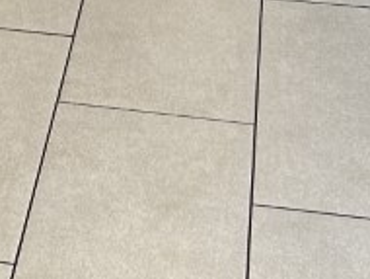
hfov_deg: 11.8
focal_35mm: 164
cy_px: -578
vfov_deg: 7.8
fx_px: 1755
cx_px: -78
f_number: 1.5
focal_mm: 5.7
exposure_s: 1/100
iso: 40
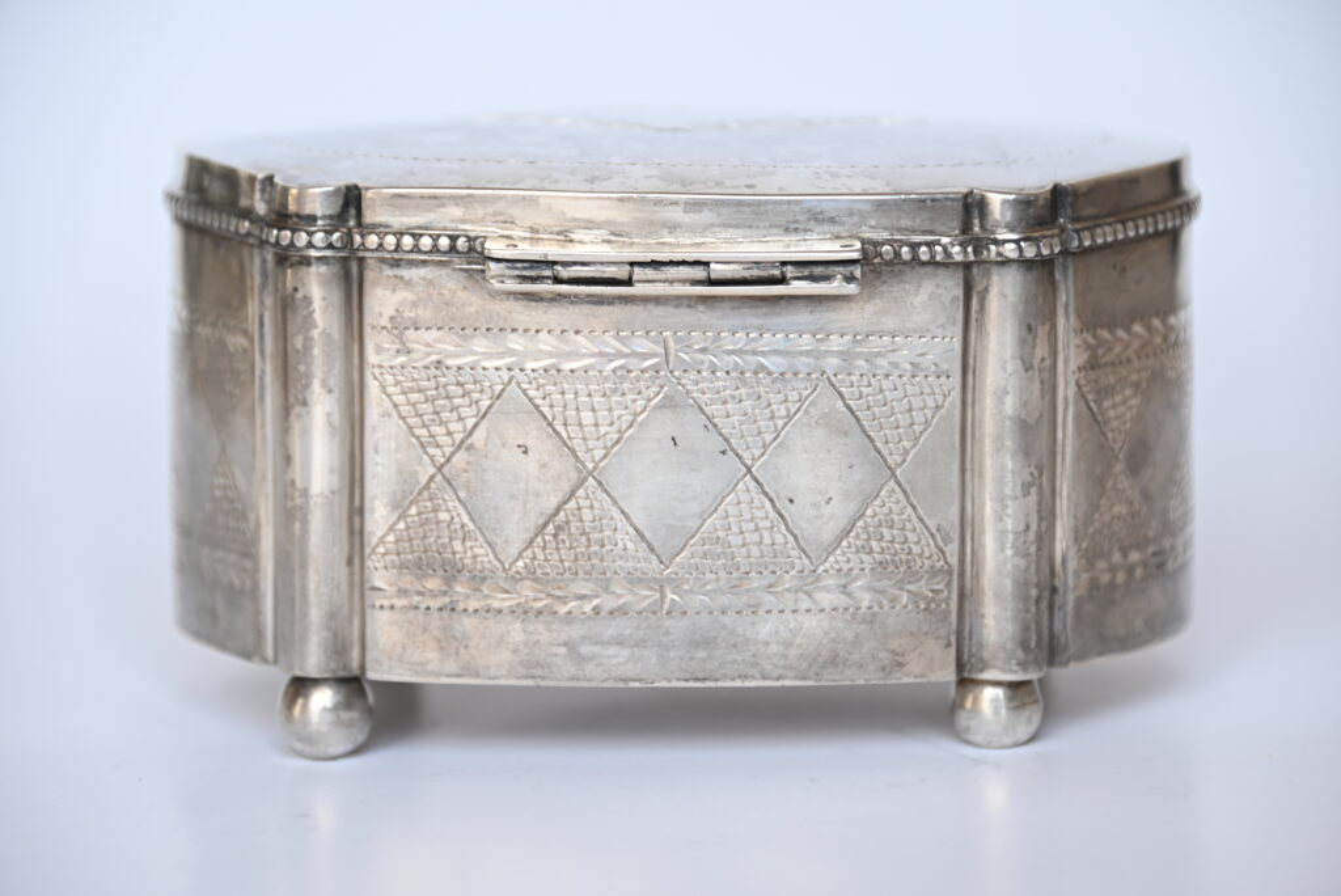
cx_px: 670
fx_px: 8572
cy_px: 448
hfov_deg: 8.9
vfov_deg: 6.0
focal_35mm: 230
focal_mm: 230
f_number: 5.6
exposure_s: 1/60
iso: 250
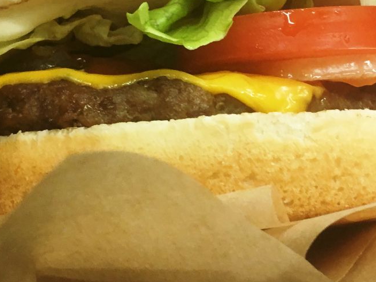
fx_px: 890
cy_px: 99
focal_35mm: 82
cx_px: 276
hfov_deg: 23.6
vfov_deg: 17.9
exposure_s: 1/30
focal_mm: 4.15
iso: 80
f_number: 2.2
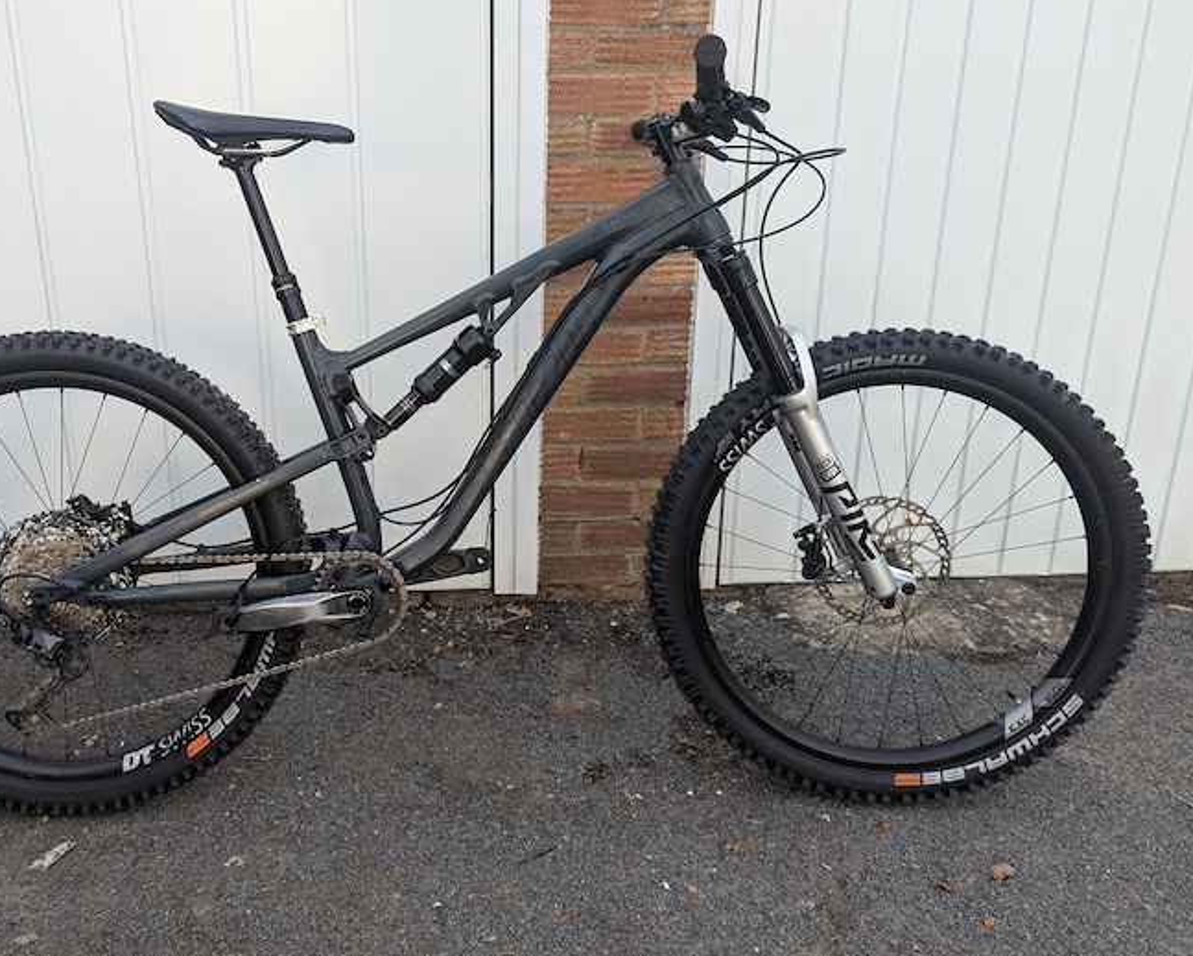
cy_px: 402
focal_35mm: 29
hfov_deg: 60.0
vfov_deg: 49.8
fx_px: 1024
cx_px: 492
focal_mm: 6.81
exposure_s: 1/264
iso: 64
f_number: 1.85
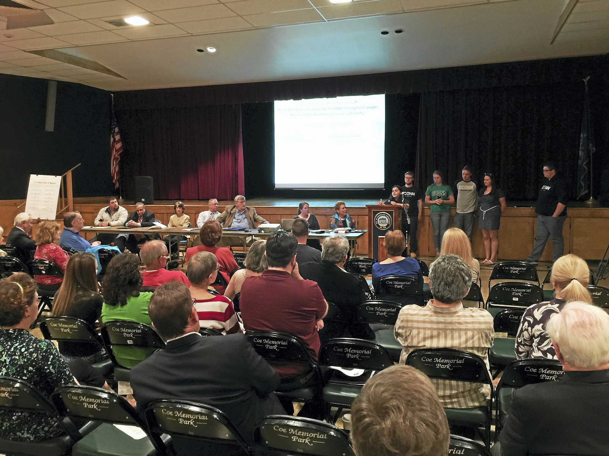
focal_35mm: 29
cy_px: 228
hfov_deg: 61.7
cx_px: 304
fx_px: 510
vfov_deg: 48.2
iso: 125
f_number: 2.2
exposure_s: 1/8
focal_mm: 4.15
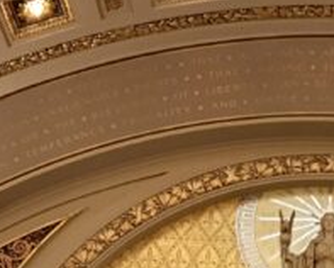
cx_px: 236
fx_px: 1237
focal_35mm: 125
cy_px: 408
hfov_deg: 15.3
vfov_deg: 11.8
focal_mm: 4.15
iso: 160
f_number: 2.2
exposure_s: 1/30
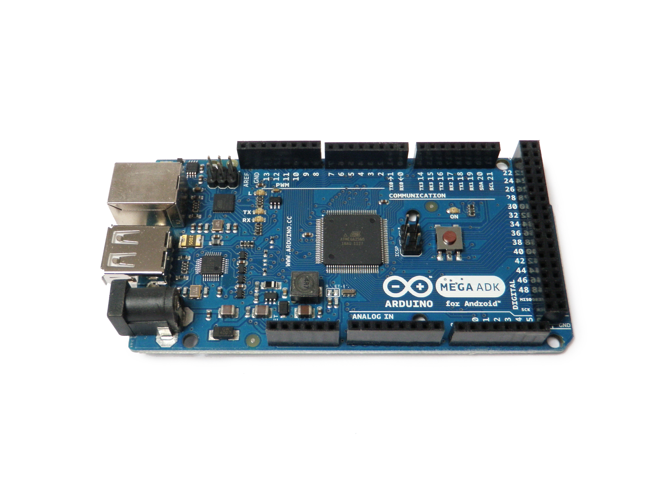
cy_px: 248
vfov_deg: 39.7
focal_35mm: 36
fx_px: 687
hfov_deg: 51.4
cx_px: 330
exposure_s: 1/40
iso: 125
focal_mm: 6.53
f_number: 4.1
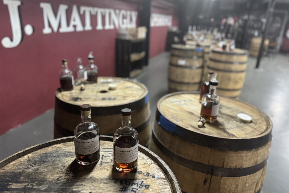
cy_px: 91
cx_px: 144
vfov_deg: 51.2
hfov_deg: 71.5
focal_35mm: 25
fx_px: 201
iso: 800
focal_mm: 6.76
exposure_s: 1/48
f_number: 1.78
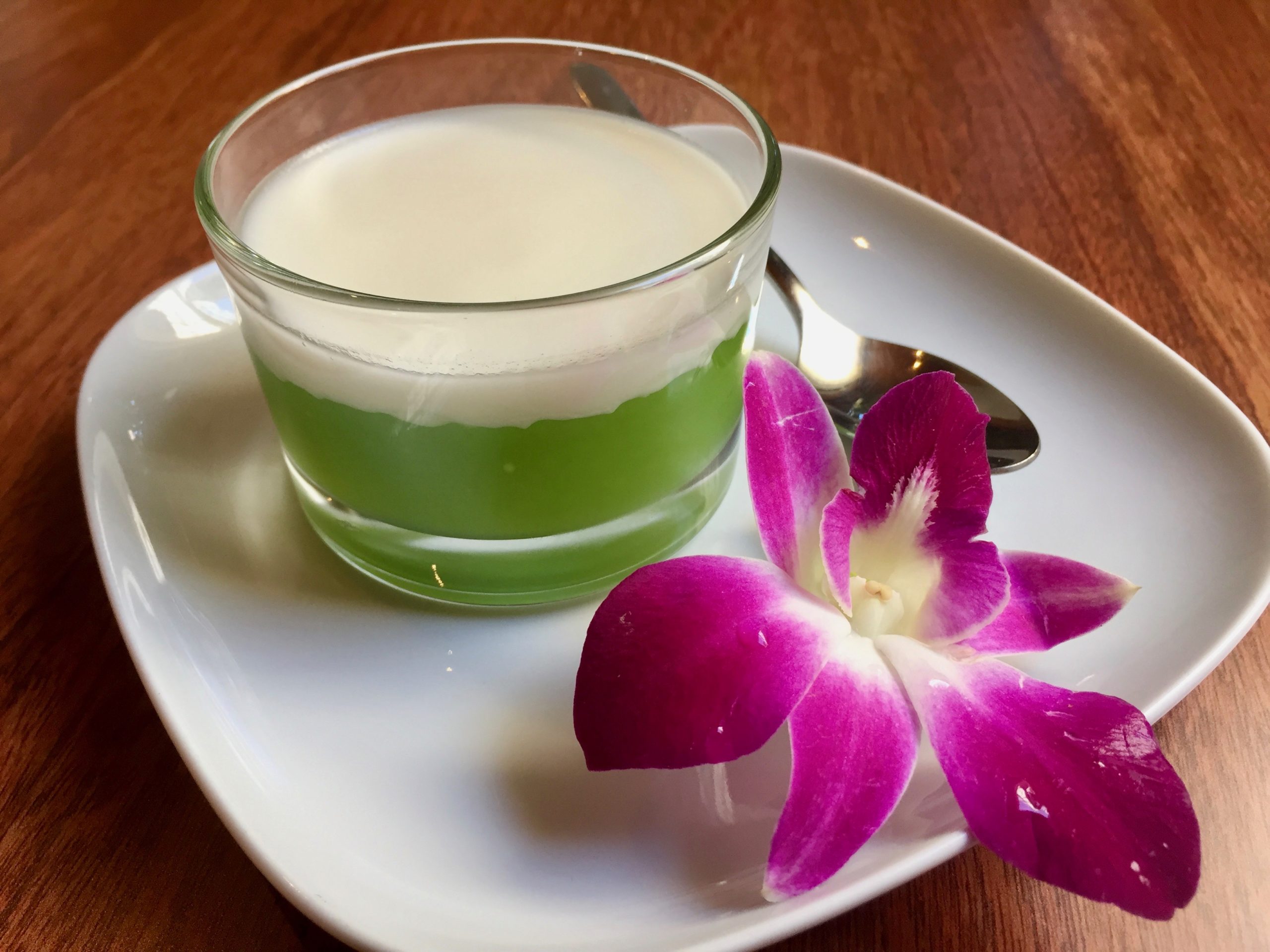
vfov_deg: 48.2
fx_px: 1064
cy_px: 476
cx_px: 635
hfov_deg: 61.7
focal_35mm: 29
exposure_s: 1/33
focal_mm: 4.15
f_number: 2.2
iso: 32
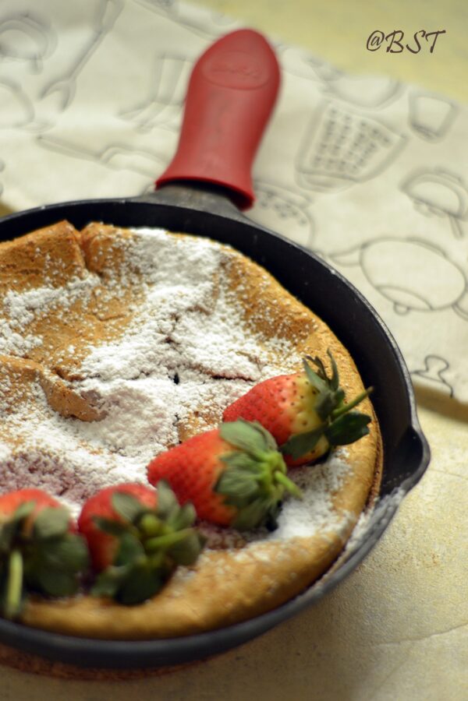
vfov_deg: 27.0
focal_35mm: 75
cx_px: 234
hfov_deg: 18.2
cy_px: 350
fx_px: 1462
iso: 400
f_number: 2
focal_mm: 50
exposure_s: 1/60
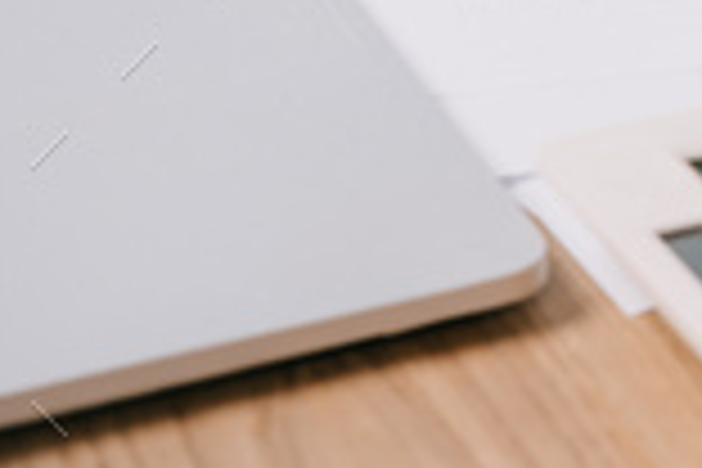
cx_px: 1242
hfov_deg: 4.5
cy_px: -180
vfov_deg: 3.0
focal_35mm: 453
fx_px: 8833
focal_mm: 120
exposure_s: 1/200
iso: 160
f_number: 6.3
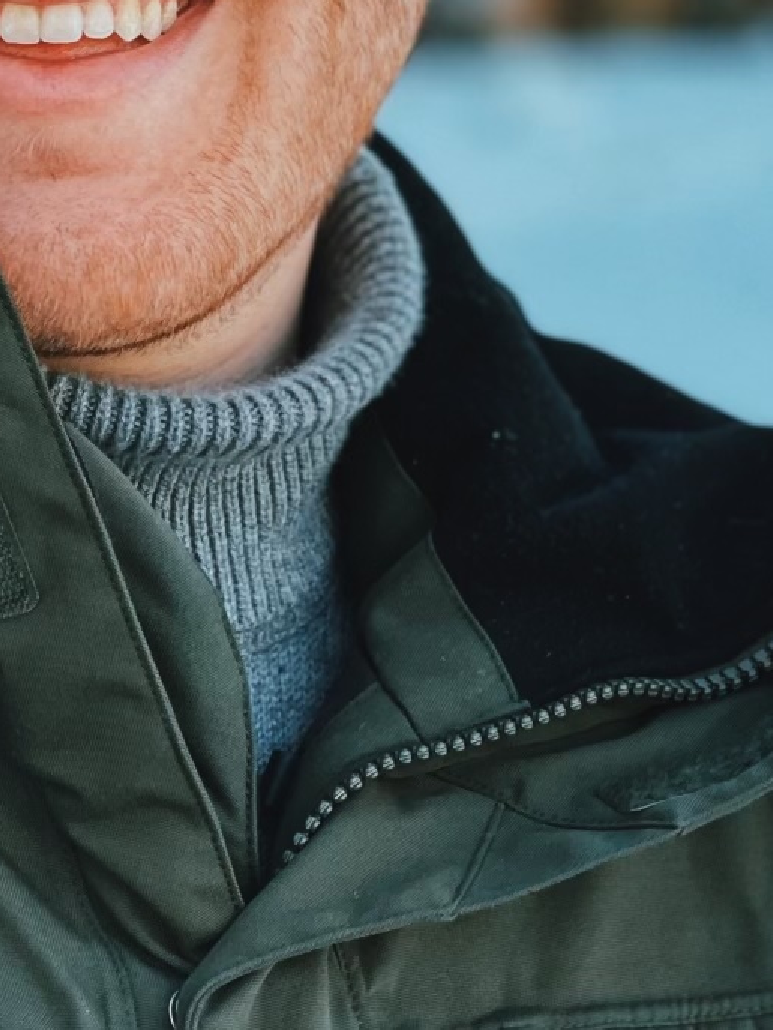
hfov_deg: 7.9
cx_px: -26
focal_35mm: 188
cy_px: 174
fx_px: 5594
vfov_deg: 10.5
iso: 32
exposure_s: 1/121
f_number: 2.2
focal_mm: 7.5
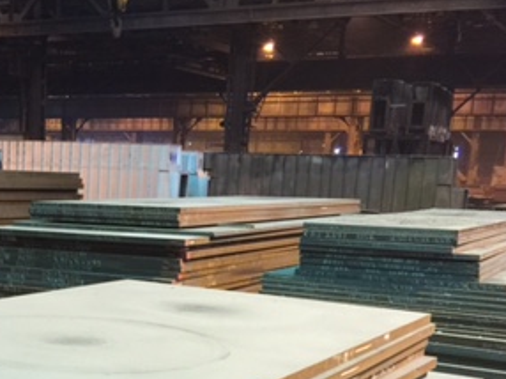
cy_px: 372
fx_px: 949
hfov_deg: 28.8
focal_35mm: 65
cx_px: 58
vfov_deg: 21.8
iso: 100
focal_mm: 4.15
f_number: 2.2
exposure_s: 1/10
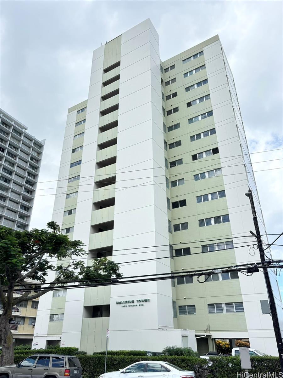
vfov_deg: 67.3
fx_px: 283
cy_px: 189
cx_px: 142
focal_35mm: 26
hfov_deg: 53.1
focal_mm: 5.96
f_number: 1.6
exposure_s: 1/1362
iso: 50
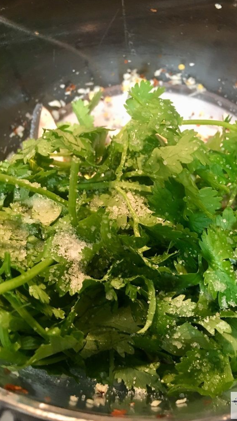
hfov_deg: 36.4
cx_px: 155
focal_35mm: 32
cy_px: 210
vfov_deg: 61.0
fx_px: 357
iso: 80
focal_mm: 4.15
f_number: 2.2
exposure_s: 1/10
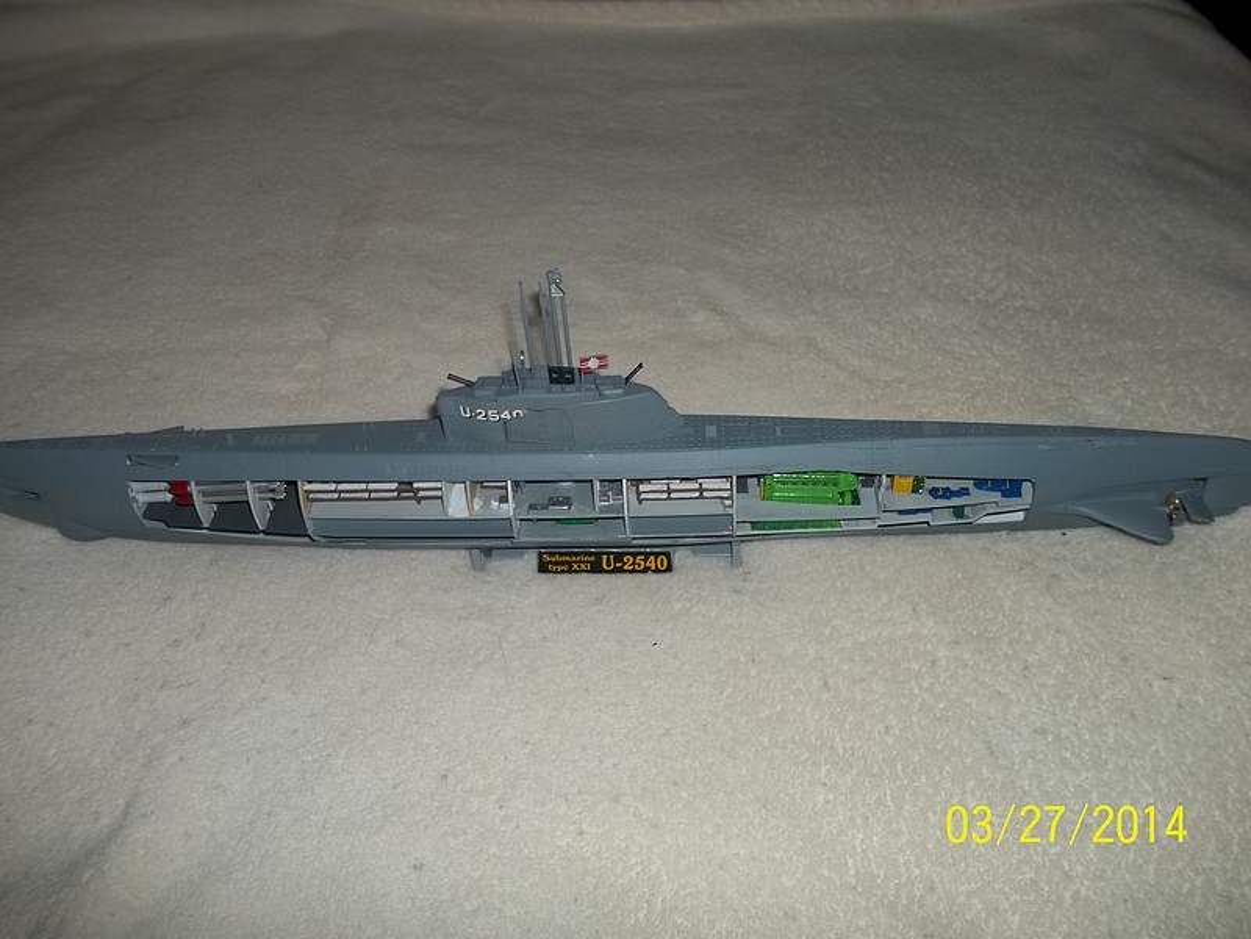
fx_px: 1156
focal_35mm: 32
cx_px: 626
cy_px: 470
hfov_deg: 56.8
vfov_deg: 44.2
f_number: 2.9
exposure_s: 1/30
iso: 80
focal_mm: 5.7
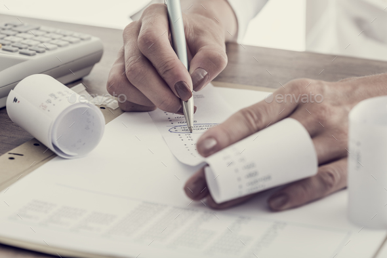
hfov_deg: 19.4
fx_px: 1129
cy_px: 129
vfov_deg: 13.1
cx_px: 194
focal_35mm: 105
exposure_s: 1/160
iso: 100
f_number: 8
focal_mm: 105
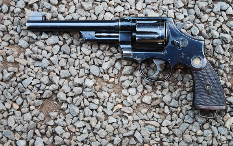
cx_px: 115
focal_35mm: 62
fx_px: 394
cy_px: 68
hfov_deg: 33.0
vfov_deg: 21.0
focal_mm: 40
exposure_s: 1/30
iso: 400
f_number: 4.5
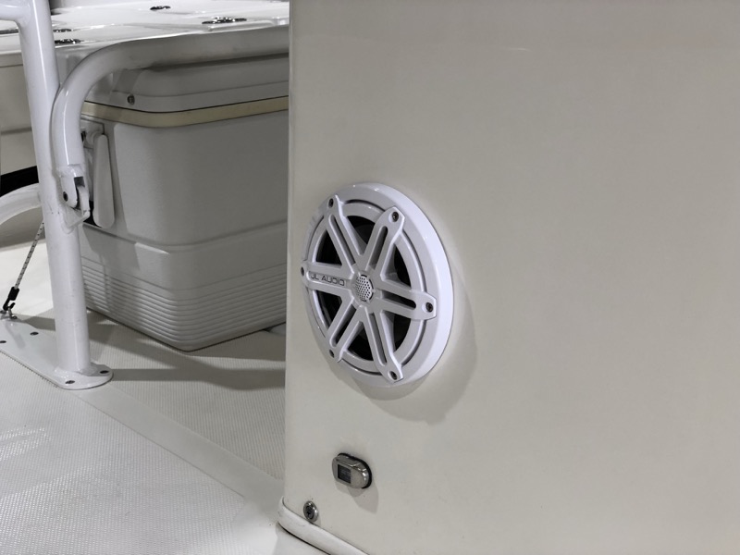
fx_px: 1112
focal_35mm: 52
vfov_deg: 28.0
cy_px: 278
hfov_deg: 36.8
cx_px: 370
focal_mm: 6
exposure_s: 1/60
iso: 25
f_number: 2.4
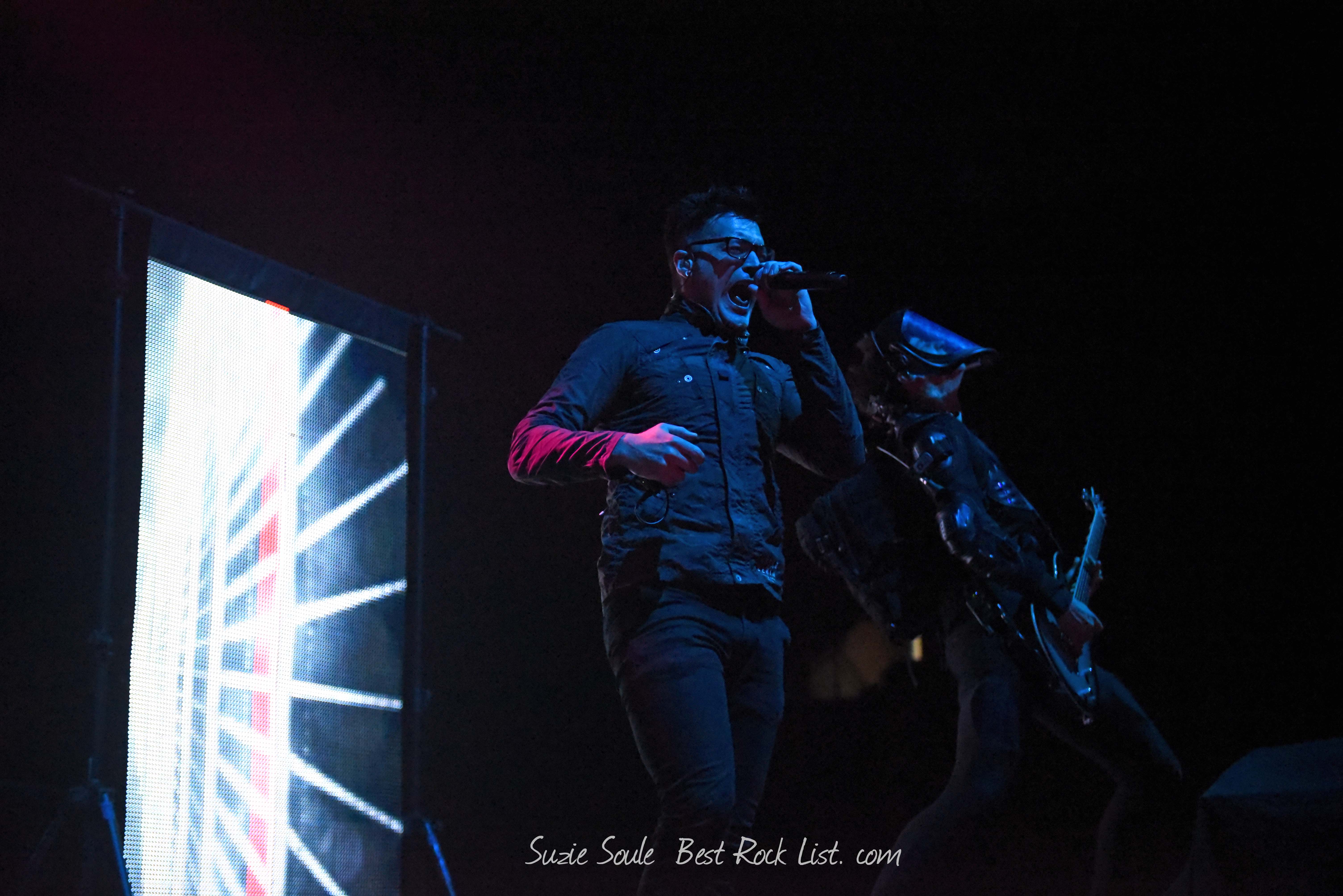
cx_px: 672
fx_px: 2164
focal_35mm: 58
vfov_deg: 23.4
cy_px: 448
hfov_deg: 34.5
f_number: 2.8
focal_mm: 58
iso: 12800
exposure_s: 1/4000
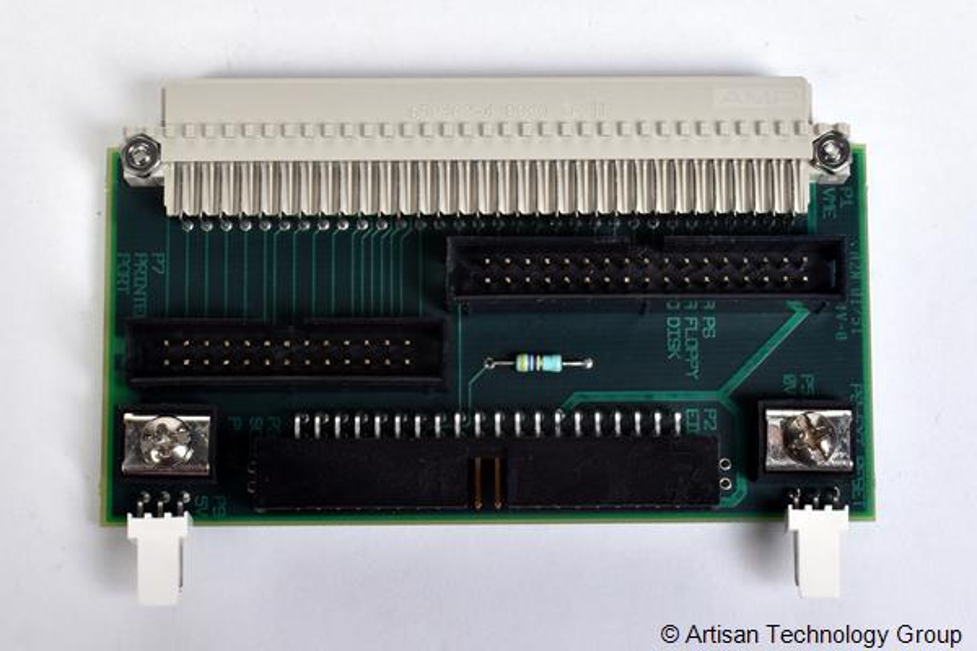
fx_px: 1425
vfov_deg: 25.8
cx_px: 488
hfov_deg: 37.9
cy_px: 326
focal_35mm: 52
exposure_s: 1/200
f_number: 13
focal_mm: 35
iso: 200
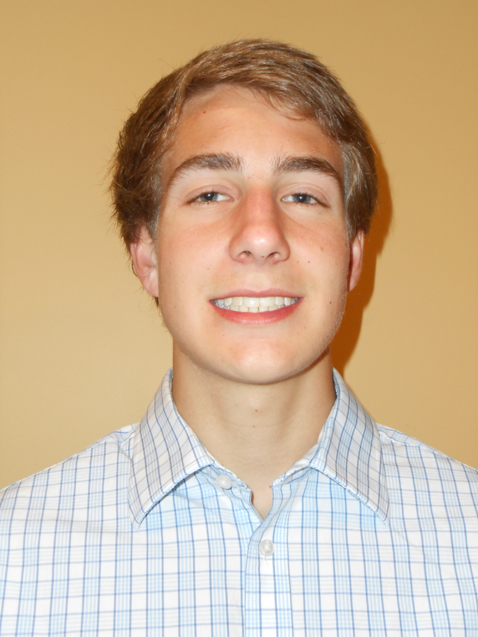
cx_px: 239
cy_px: 318
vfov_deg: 42.9
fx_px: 810
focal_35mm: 44
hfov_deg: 32.9
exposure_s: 1/30
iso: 200
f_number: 4.5
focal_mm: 7.8
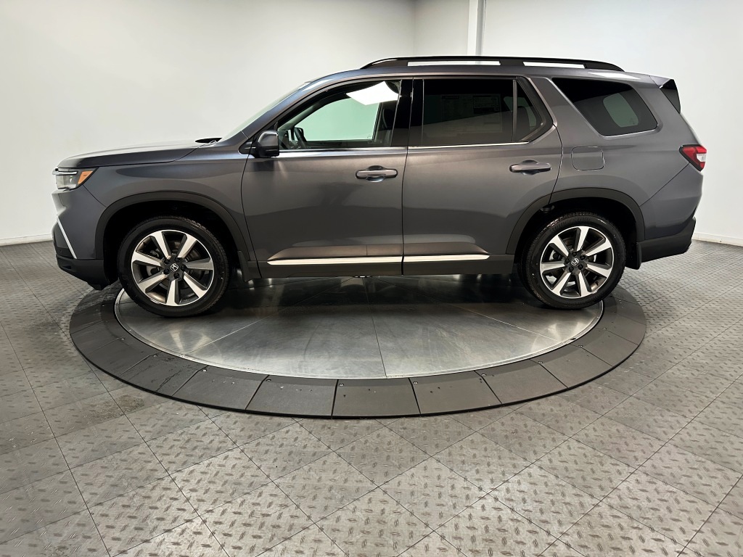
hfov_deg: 71.6
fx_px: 515
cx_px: 372
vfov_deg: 56.8
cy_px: 278
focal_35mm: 24
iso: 500
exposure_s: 1/60
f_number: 1.78
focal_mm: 6.86
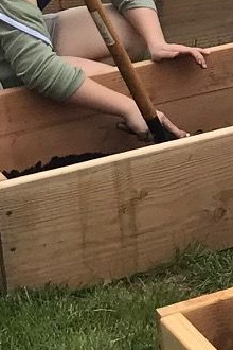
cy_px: -103
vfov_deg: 11.3
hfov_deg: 6.6
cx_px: 823
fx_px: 1728
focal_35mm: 178
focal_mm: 3.99
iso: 20
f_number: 1.8
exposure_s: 1/610
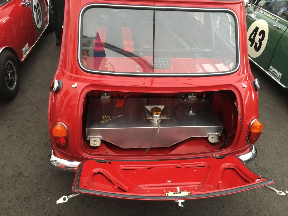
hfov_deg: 61.7
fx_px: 241
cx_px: 144
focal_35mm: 29
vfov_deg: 48.2
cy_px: 108
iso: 25
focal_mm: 4.15
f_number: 2.2
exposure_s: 1/33
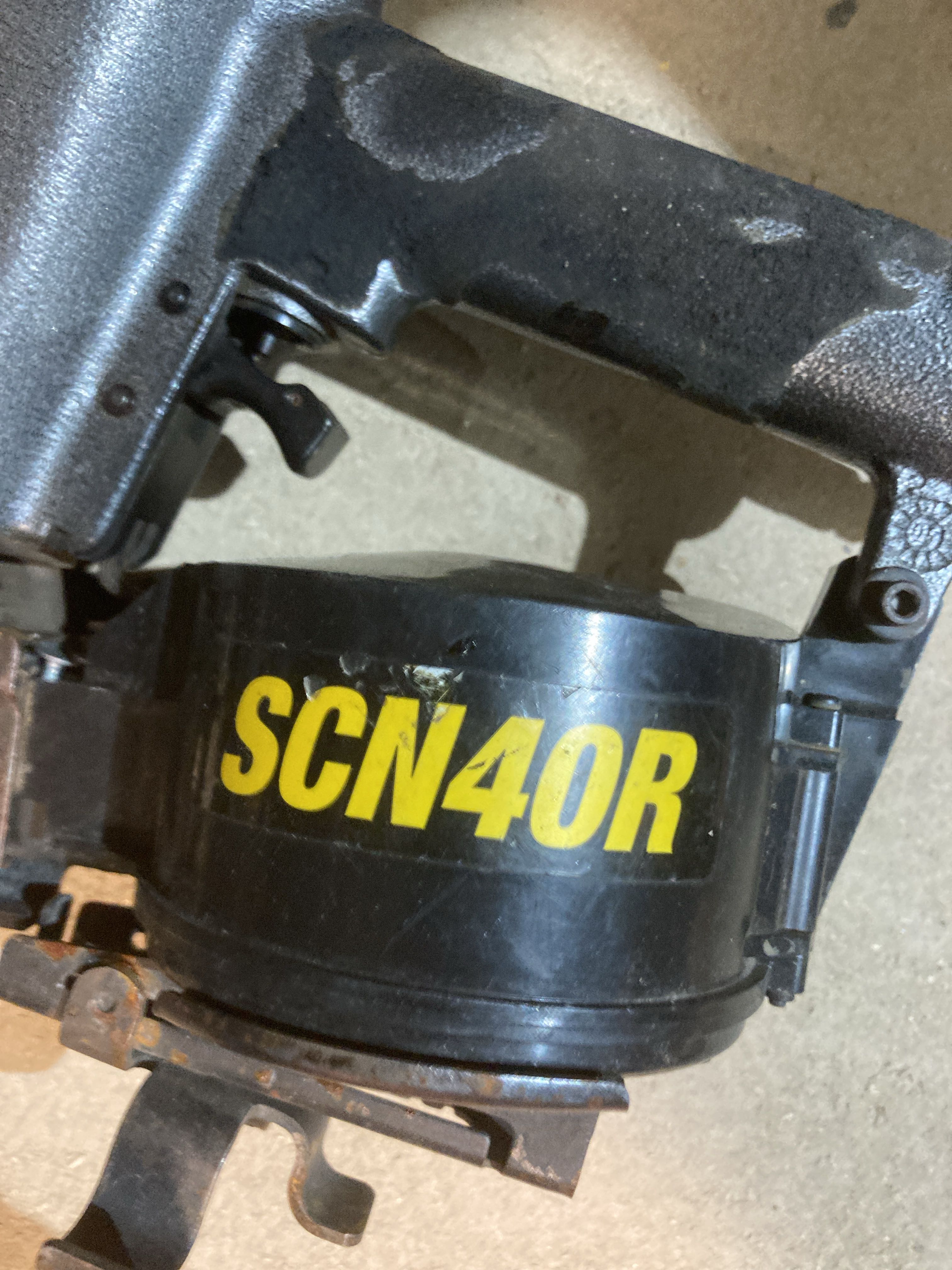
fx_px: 1027
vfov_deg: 63.4
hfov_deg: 49.7
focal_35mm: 28
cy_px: 635
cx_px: 476
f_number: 1.8
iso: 320
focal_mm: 3.99
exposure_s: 1/25
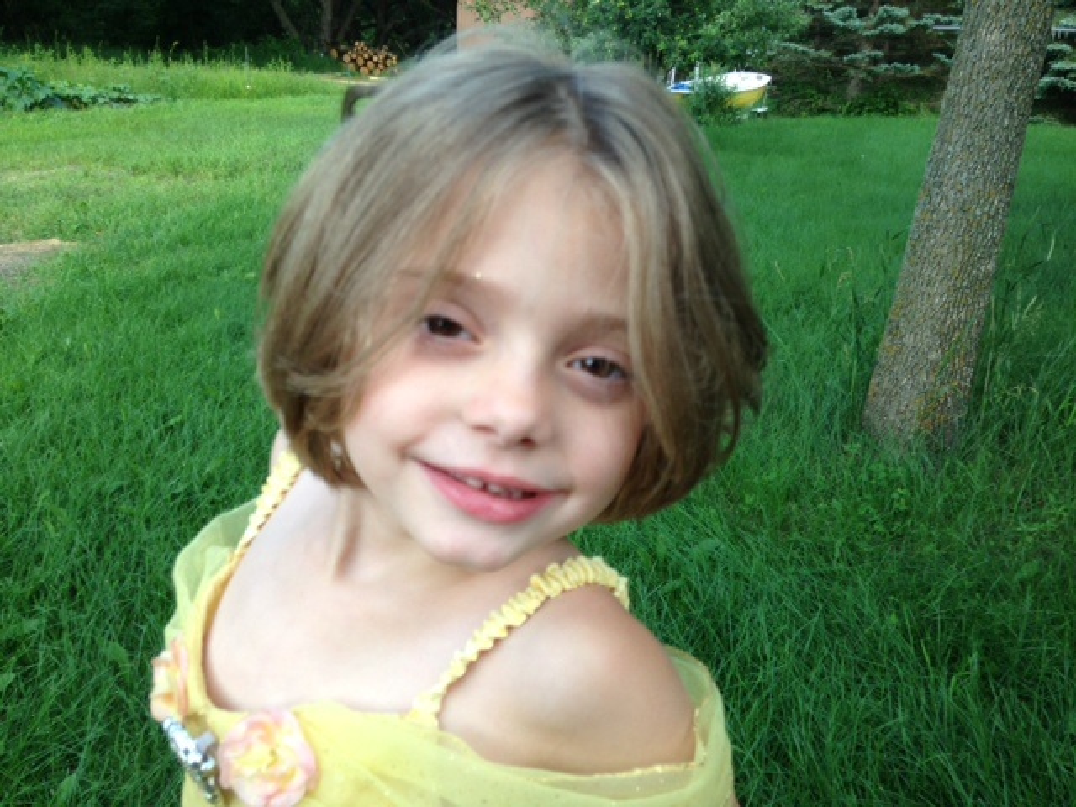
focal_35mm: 33
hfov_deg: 55.4
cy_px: 404
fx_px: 1026
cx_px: 538
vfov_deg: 42.9
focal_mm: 4.13
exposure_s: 1/293
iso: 50
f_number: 2.4
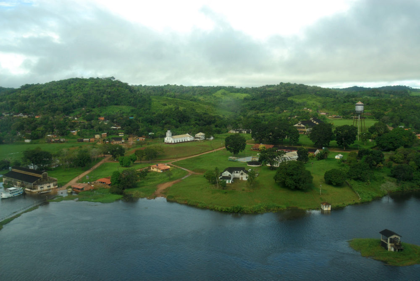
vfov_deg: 35.6
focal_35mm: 38
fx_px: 438
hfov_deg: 51.2
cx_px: 210
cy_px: 140
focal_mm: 25
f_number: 5
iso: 250
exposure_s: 1/500
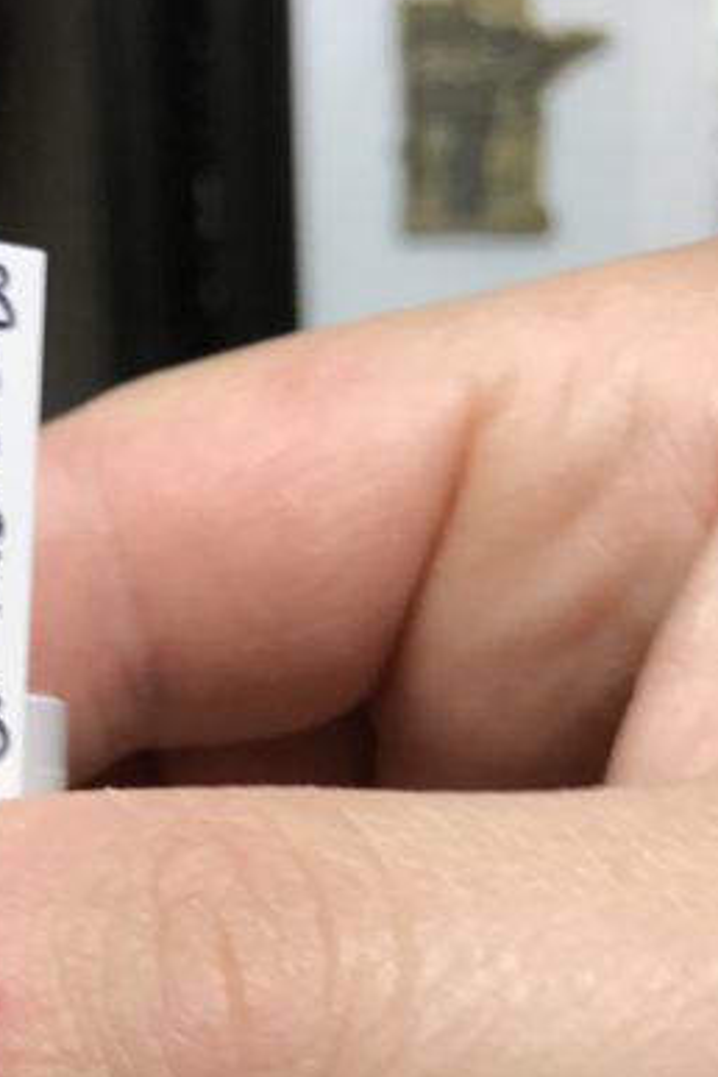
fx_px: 2303
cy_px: 1135
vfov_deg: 24.8
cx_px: -153
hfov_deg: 16.9
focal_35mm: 77
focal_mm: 3.99
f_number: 1.8
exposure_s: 1/60
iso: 25
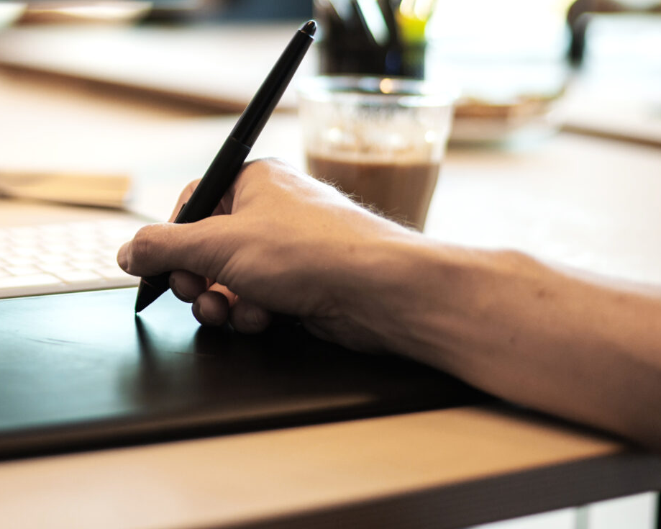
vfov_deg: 15.6
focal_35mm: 98
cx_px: 101
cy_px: 73
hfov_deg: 19.3
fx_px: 1917
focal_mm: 50
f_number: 1.8
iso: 200
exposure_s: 1/500
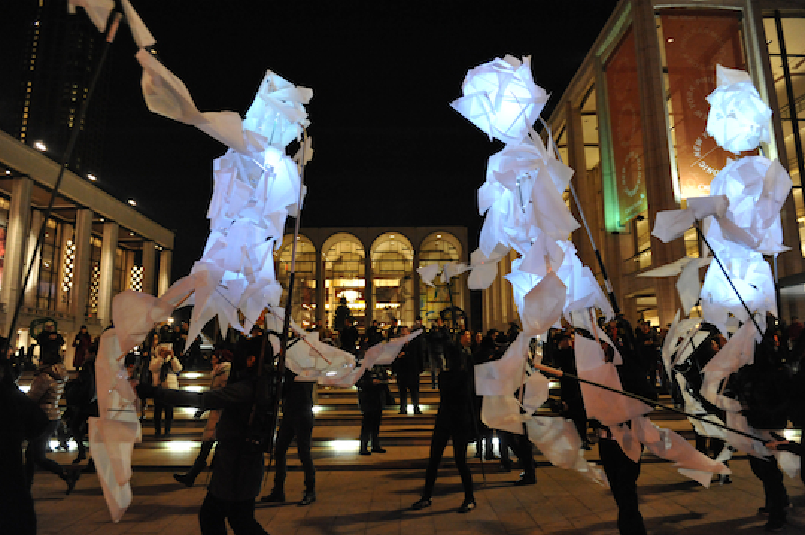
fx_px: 536
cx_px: 402
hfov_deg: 73.8
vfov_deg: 53.0
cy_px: 268
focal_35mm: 24
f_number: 3.2
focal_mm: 24
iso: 5000
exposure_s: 1/100
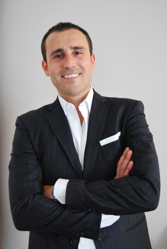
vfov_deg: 49.5
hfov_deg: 34.3
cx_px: 84
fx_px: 271
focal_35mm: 39
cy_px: 124
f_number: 4.2
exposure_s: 1/30
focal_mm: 26
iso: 1600
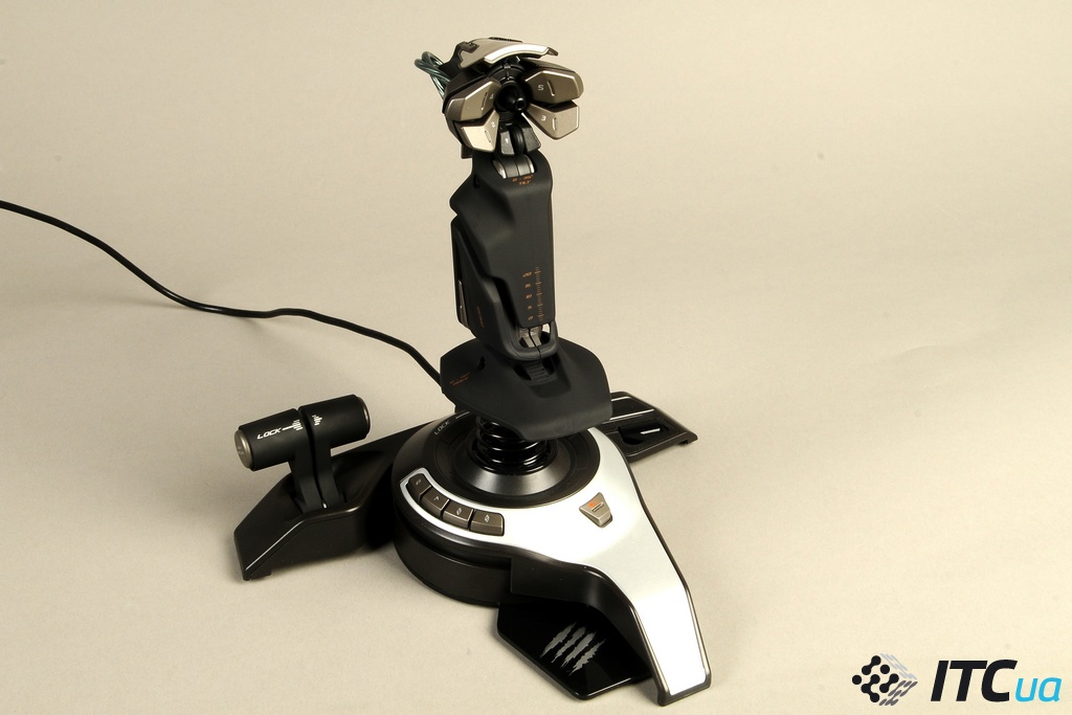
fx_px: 1161
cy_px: 358
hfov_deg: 49.5
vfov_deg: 34.2
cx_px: 536
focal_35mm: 39
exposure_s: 1/80
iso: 200
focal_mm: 26
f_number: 18
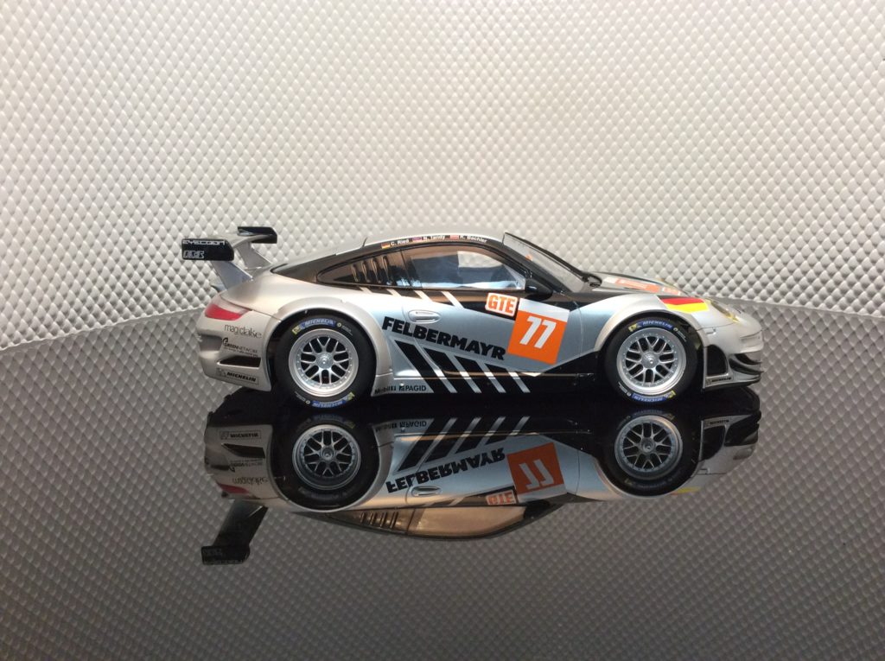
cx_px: 442
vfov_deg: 44.1
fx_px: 817
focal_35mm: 32
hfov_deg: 56.9
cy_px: 330
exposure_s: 1/24
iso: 100
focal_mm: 3.3
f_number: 2.4
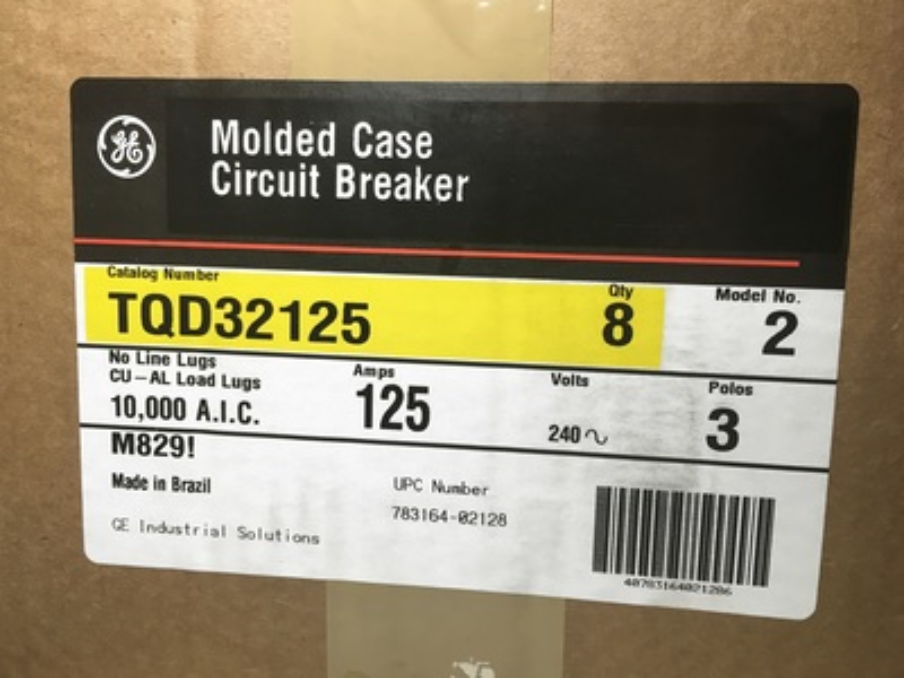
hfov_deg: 61.7
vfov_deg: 48.2
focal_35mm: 29
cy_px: 339
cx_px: 452
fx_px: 757
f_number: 2.2
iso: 25
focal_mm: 4.15
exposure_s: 1/40
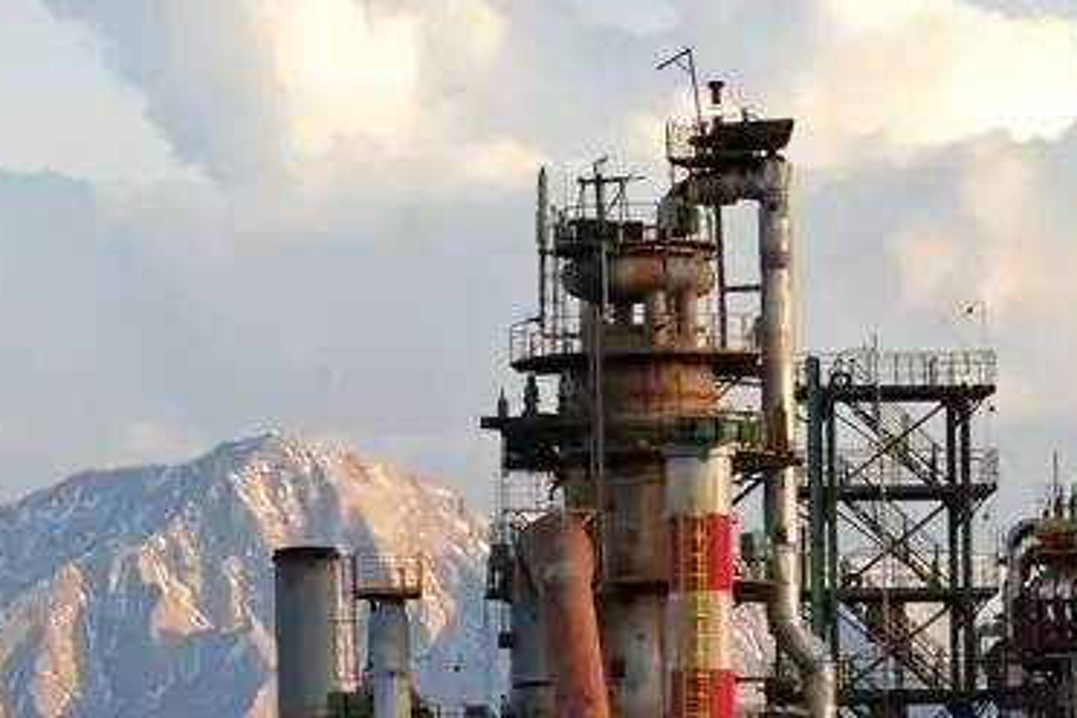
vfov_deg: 3.7
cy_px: 685
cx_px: 512
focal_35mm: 371
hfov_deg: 5.6
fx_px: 11098
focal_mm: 135
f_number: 16
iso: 200
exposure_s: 1/45
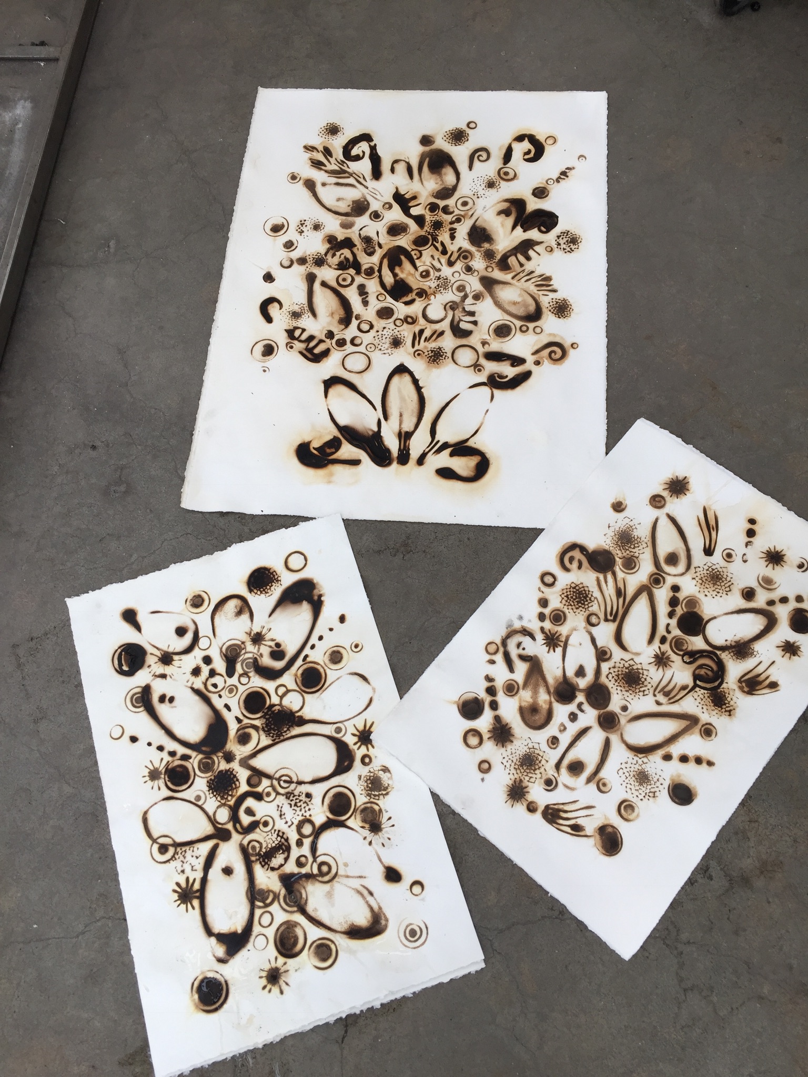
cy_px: 538
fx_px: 903
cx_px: 404
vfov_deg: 61.7
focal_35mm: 29
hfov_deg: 48.2
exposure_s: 1/122
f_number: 2.2
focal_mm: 4.15
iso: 32
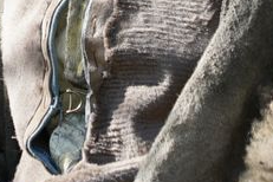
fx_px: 7795
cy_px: -216
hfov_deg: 2.0
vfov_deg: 1.3
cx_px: 91
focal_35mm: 1028
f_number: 6.3
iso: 200
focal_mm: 198
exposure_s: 1/160
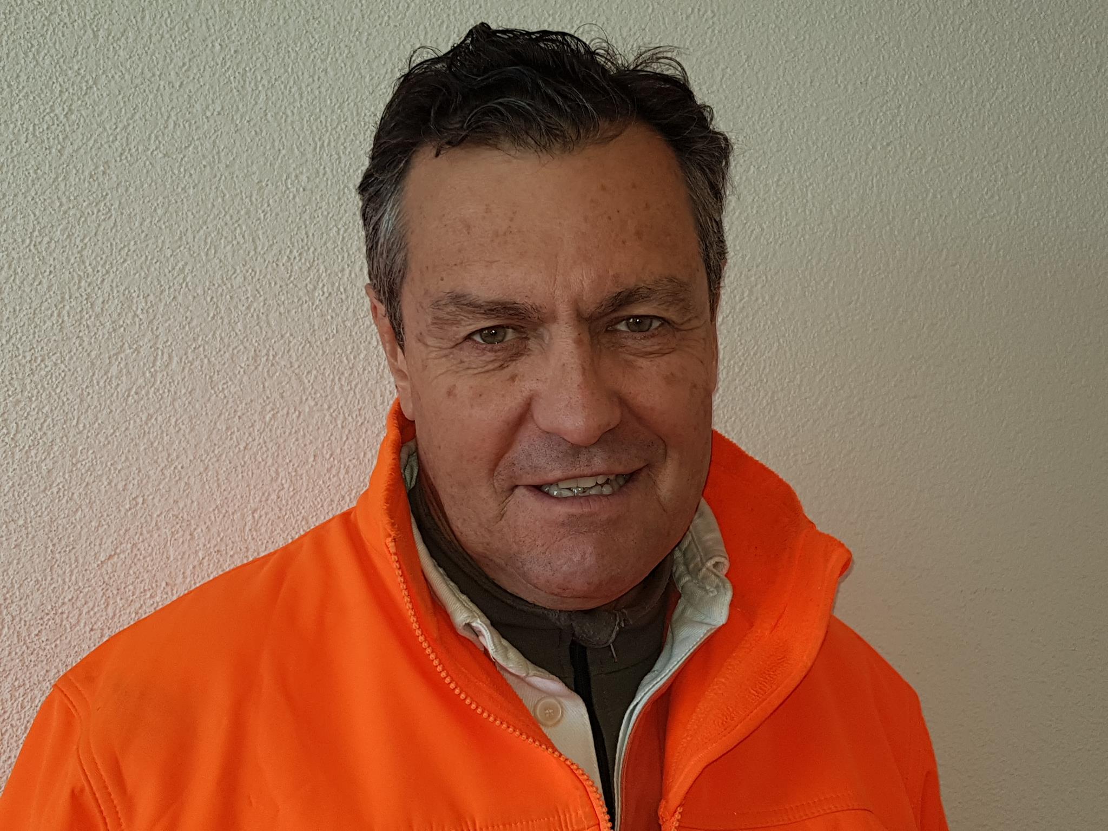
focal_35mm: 26
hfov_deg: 67.3
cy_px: 416
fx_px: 832
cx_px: 554
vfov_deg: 53.1
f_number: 1.7
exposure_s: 1/100
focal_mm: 4.2
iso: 64
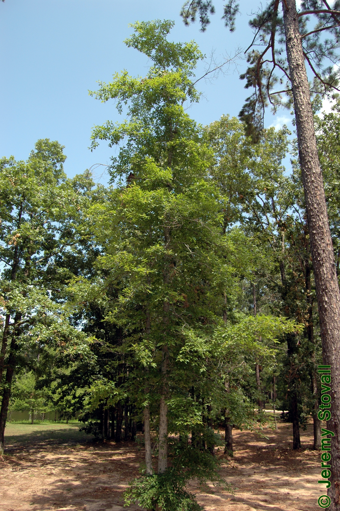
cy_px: 256
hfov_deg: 47.8
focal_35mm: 27
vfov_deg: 67.4
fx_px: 383
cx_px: 170
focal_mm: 18
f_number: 5.6
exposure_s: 1/500
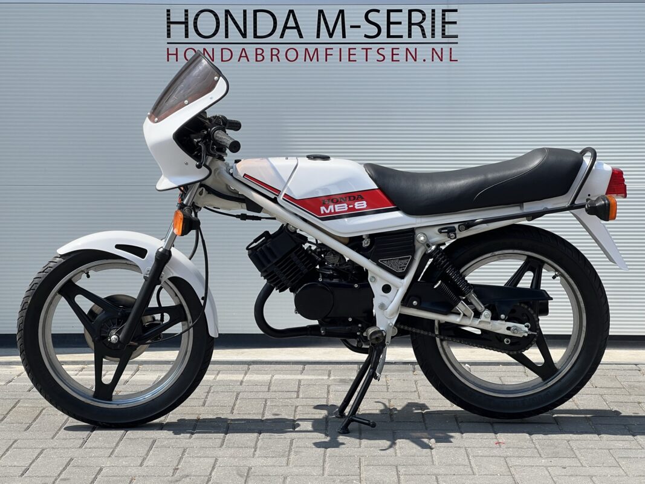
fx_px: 1435
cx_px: 322
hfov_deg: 25.3
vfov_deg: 19.1
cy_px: 242
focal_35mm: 77
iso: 32
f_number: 2.8
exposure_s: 1/490
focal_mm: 9
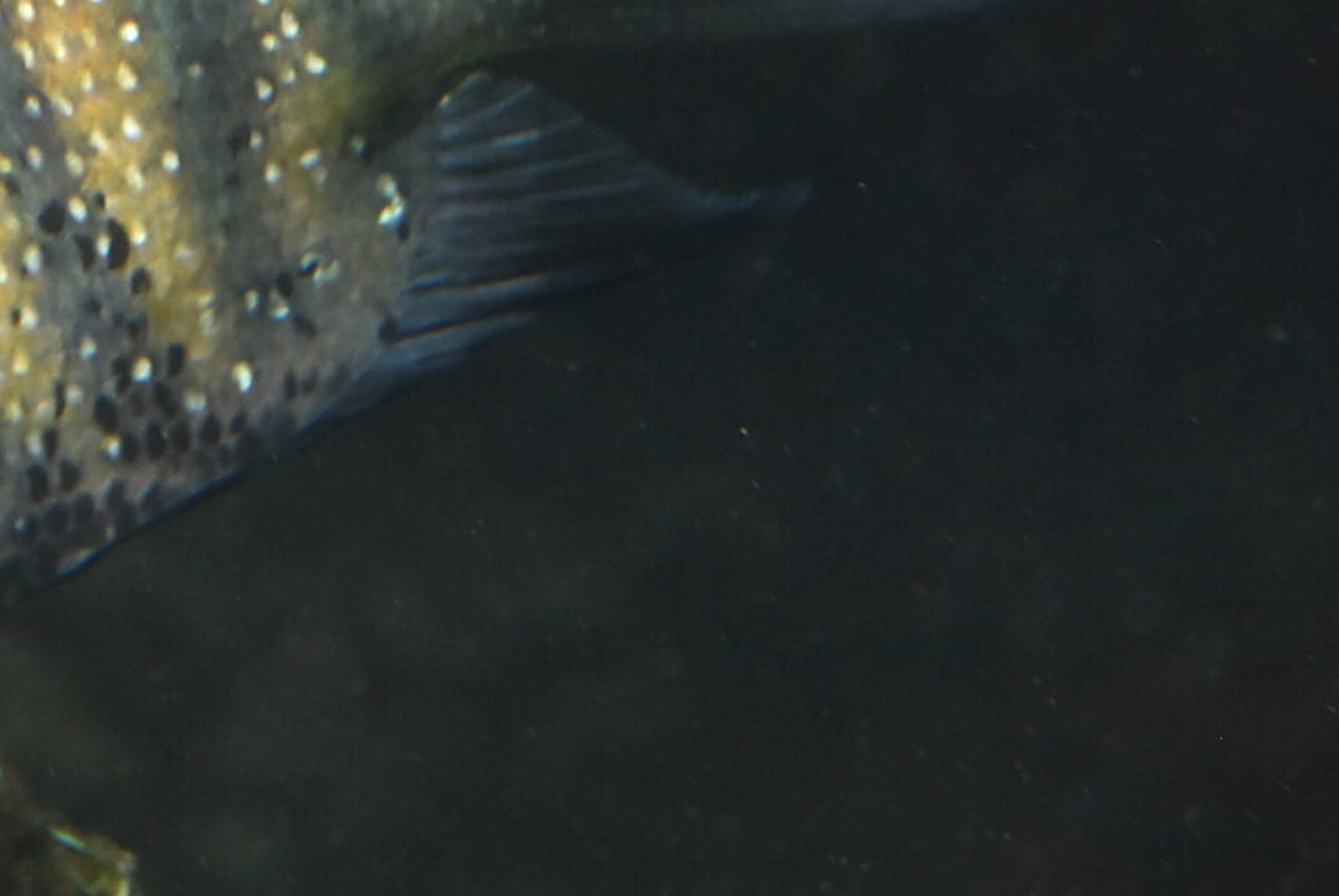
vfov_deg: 2.7
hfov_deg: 4.0
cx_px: -391
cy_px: -66
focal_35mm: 509
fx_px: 18962
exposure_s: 1/100
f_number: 6
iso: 800
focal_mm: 125
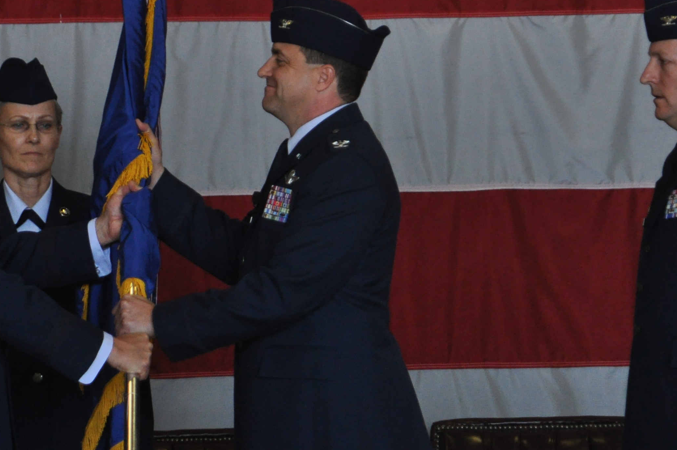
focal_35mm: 295
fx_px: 5542
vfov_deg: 4.6
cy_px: 244
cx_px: 315
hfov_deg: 7.0
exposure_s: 1/200
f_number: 5.6
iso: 1000
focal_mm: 95
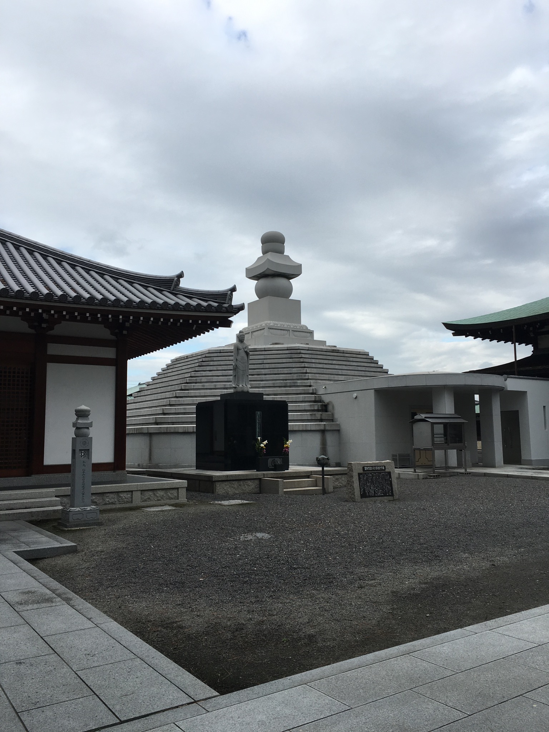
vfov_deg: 61.7
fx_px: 613
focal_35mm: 29
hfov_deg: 48.2
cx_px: 274
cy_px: 366
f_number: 2.2
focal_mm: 4.15
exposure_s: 1/810
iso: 25
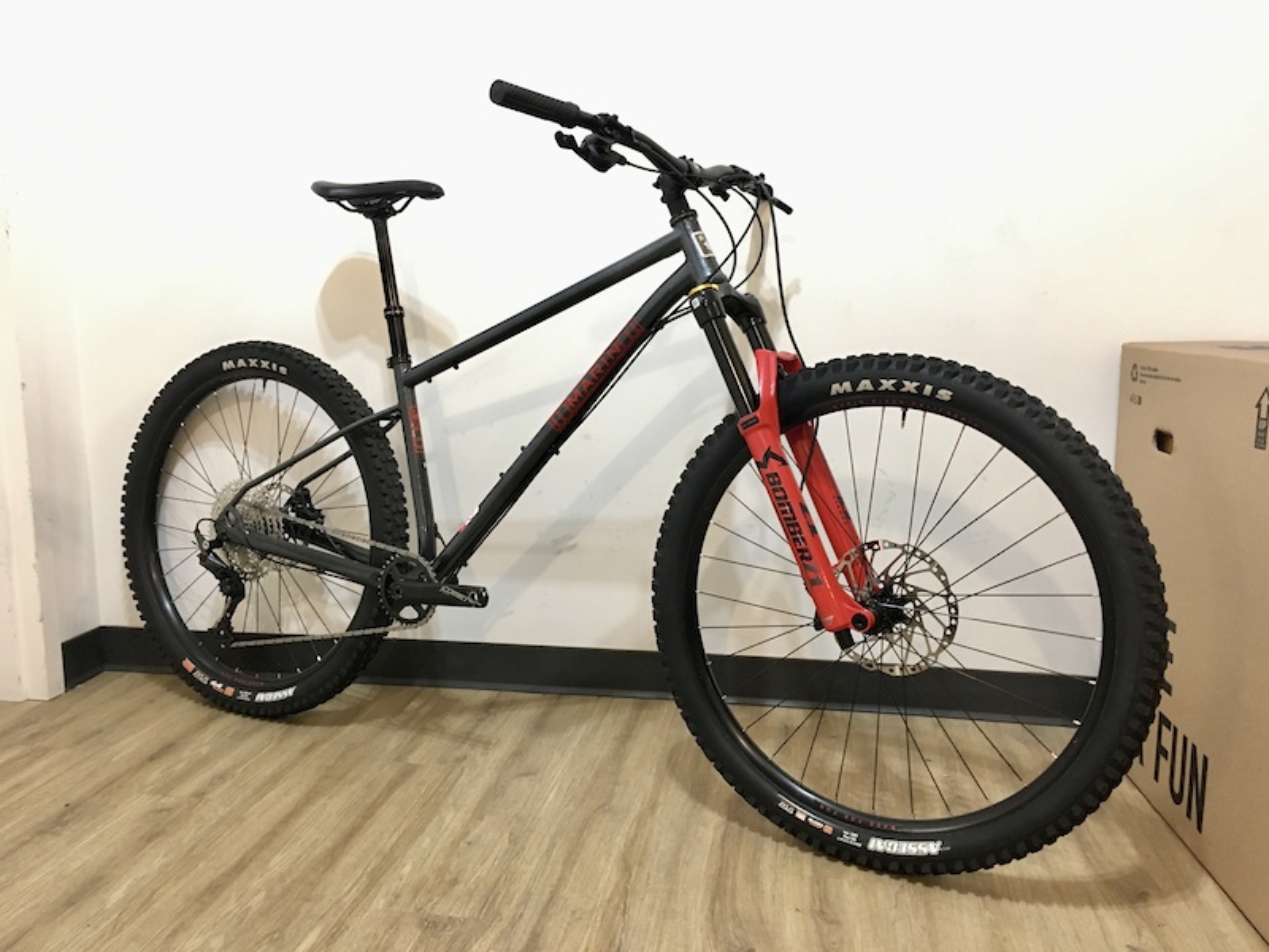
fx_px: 1063
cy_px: 476
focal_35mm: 29
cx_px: 634
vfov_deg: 48.2
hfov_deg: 61.7
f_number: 2.2
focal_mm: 4.15
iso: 200
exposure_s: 1/24
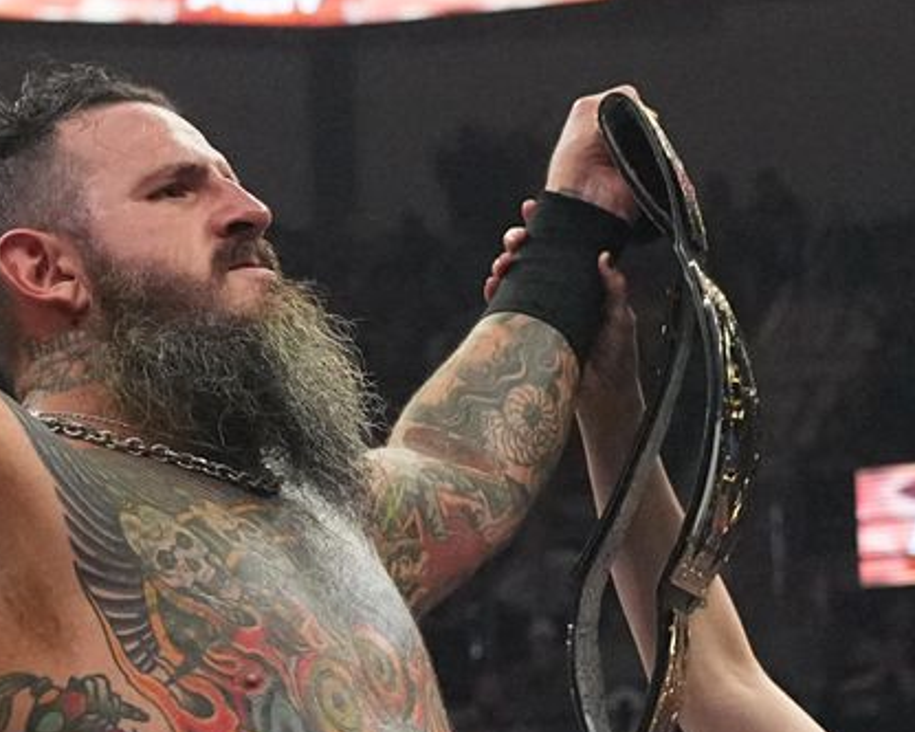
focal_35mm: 190
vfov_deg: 8.1
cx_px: -88
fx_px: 5146
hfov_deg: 10.0
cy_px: 695
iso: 5000
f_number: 3.5
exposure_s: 1/1000
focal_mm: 39
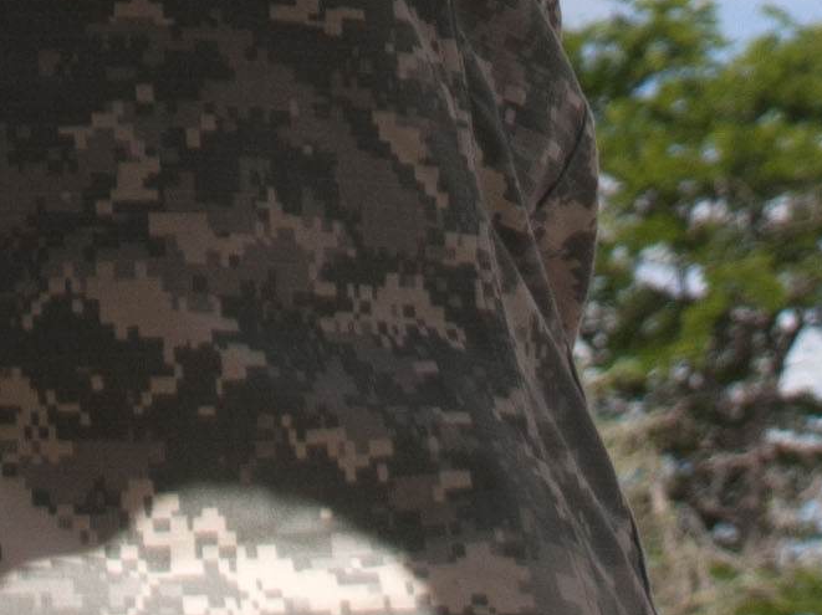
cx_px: -1
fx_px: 5625
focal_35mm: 237
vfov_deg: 5.8
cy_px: -1341
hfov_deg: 8.3
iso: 200
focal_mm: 28
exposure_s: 1/1000
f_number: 4.8
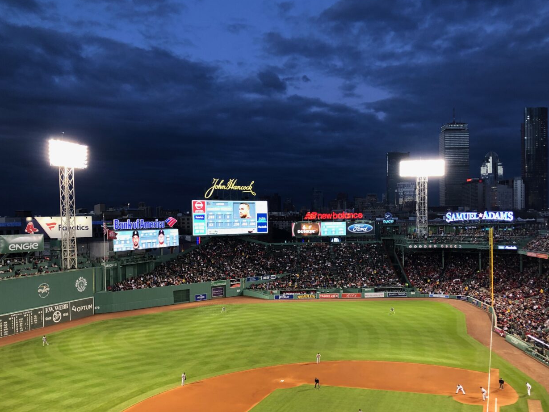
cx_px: 327
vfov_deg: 40.5
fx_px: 555
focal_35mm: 35
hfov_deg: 52.3
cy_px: 244
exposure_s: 1/30
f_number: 1.8
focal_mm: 3.99
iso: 32
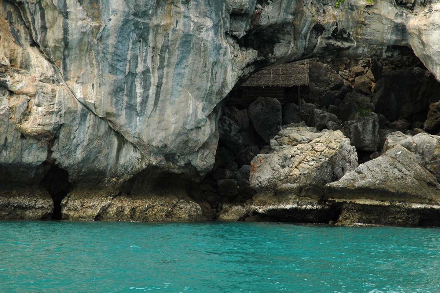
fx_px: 1282
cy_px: 146
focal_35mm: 105
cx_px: 220
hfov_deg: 19.5
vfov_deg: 13.0
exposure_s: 1/320
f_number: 11
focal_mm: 70
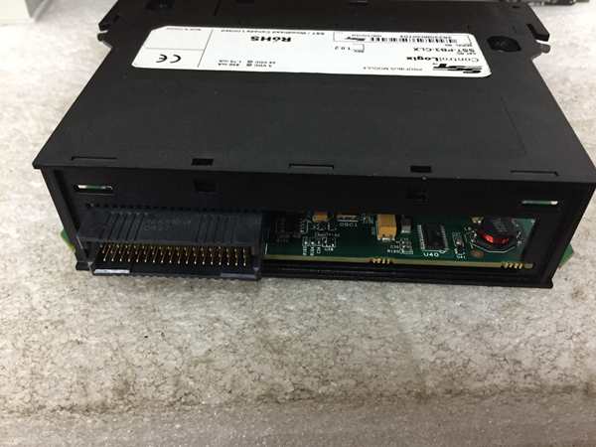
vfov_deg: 48.2
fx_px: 499
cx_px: 298
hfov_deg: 61.7
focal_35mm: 29
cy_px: 224
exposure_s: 1/33
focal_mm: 4.15
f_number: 2.2
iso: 200
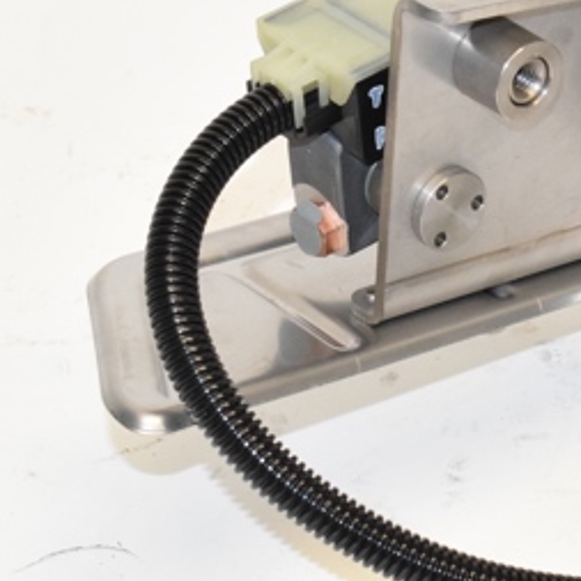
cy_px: 245
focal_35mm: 202
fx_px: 3836
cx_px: 806
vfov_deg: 8.7
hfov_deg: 8.5
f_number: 13
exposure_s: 1/200
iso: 3200
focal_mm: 50
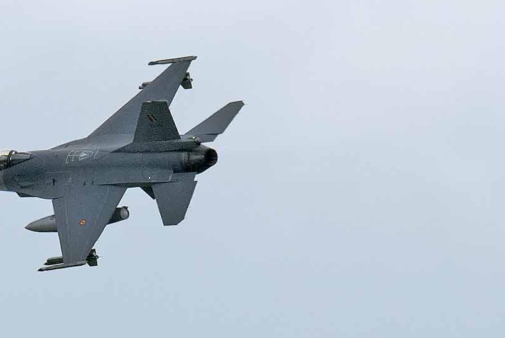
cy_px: 164
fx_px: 21445
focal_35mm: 1528
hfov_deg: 1.3
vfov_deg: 0.9
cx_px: -87
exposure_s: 1/3200
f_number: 6.3
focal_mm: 400
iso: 360
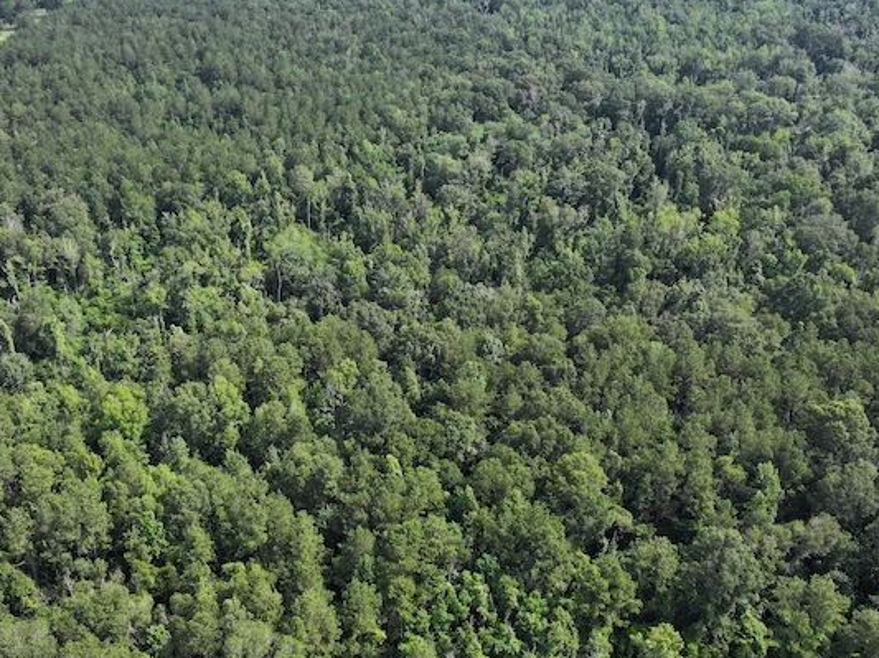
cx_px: 343
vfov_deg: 39.4
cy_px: 395
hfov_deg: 51.0
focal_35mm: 36
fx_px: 914
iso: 100
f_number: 2.8
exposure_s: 1/640
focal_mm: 12.29
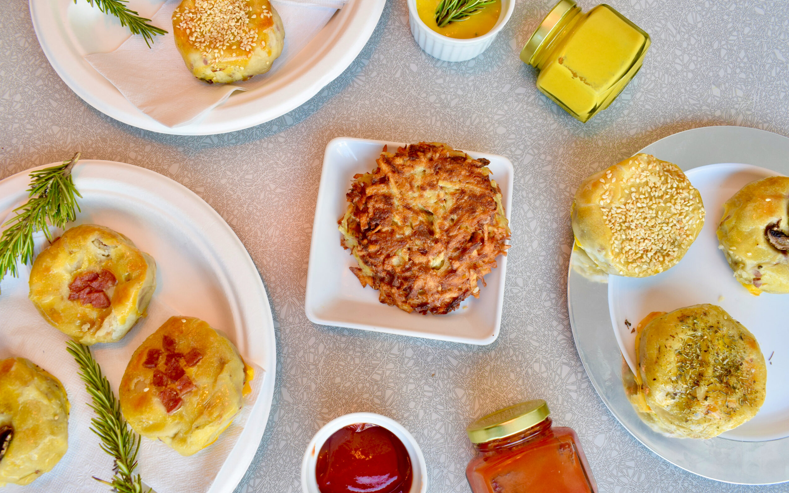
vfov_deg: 44.5
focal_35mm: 28
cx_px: 400
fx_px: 602
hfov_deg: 66.5
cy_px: 256
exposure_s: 1/50
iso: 400
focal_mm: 18
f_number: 7.1
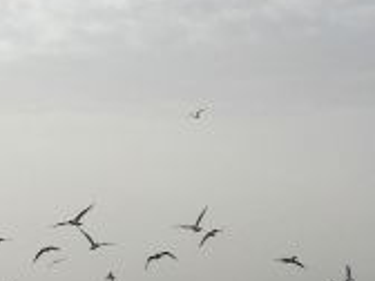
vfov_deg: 10.9
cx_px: 205
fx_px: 1473
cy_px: 190
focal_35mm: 136
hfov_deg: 14.5
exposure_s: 1/350
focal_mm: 6.3
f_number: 8.3
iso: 80
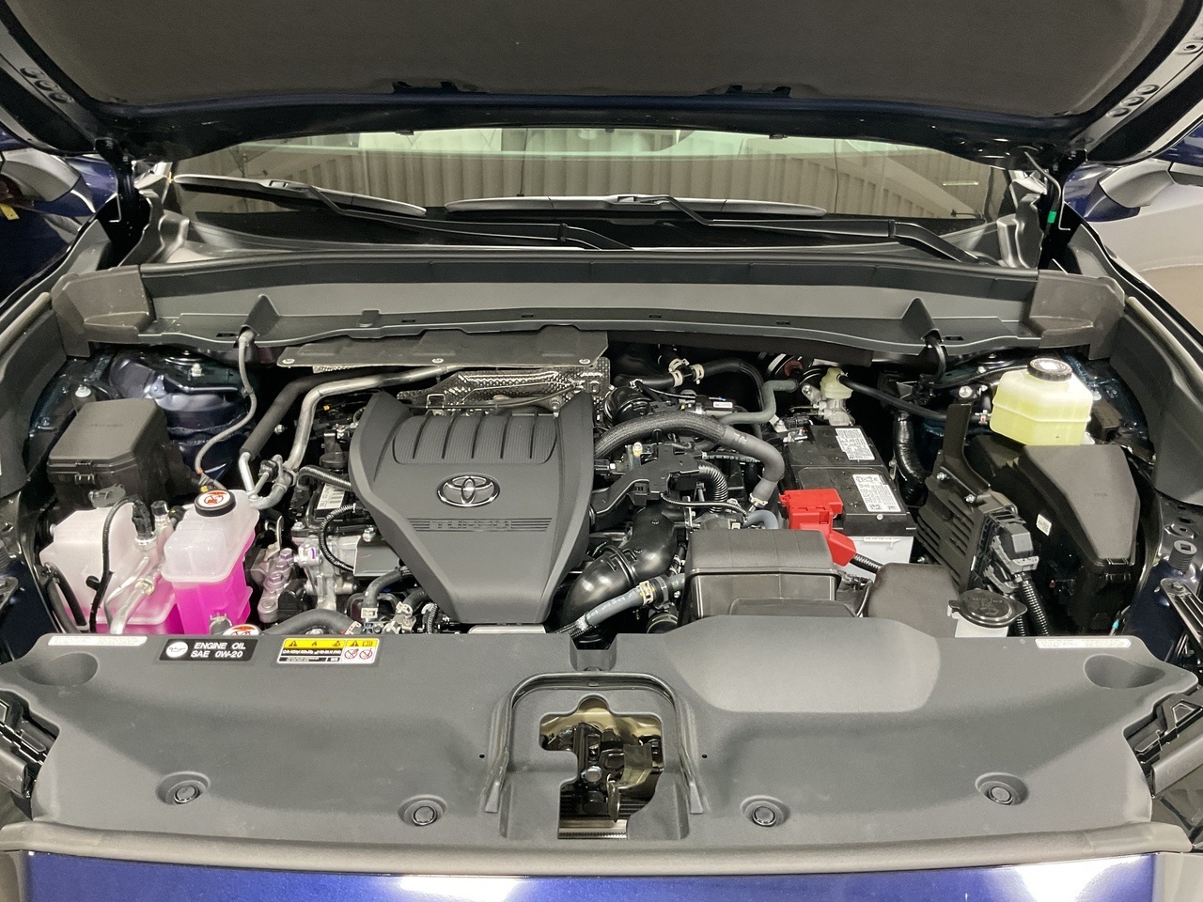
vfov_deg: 48.2
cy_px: 451
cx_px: 602
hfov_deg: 61.7
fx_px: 1008
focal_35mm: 29
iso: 125
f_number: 1.8
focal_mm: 3
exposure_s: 1/60
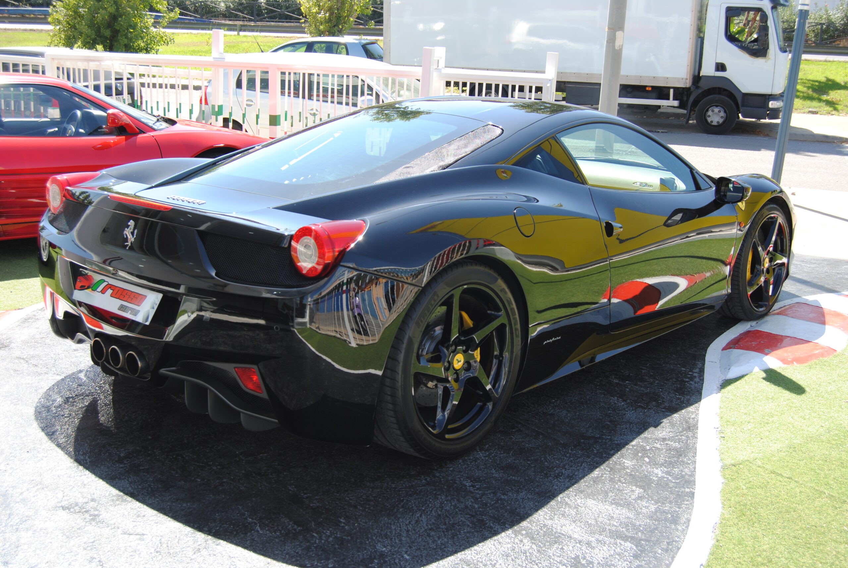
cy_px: 284
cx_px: 424
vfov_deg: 34.3
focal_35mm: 39
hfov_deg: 49.5
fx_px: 920
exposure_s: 1/125
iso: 100
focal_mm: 26
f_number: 5.6
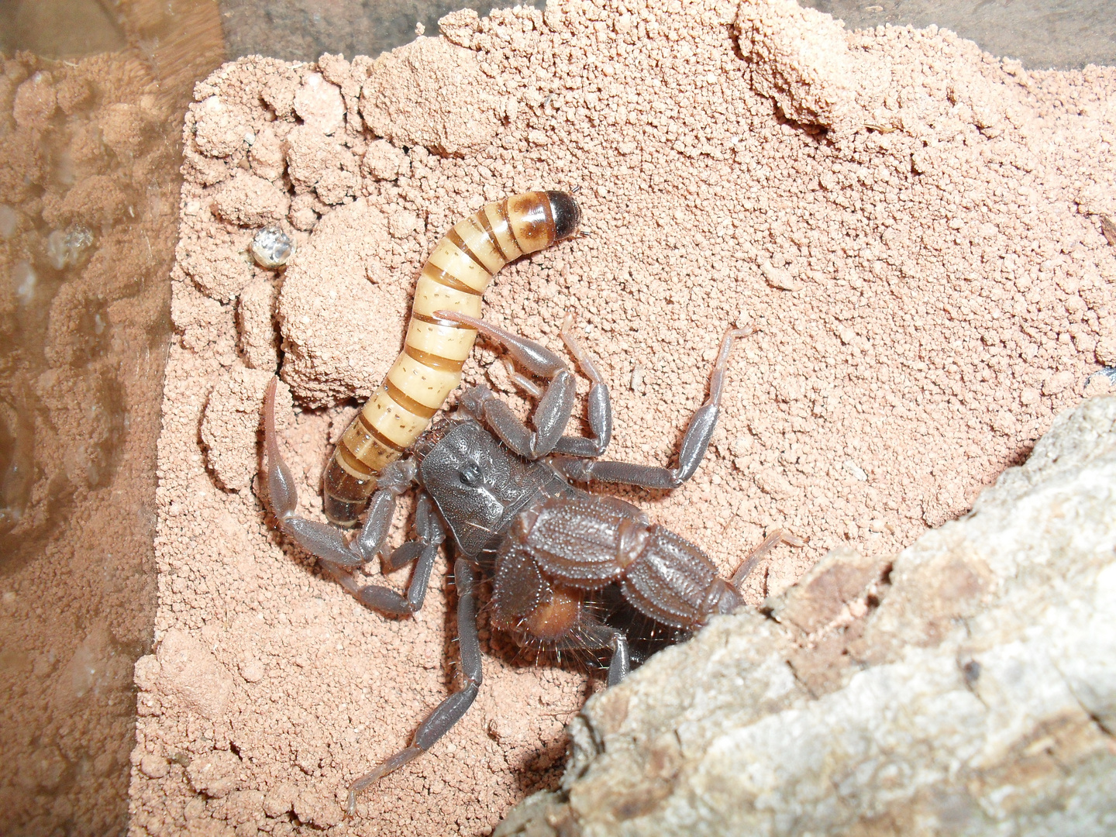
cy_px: 418
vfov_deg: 40.7
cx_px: 558
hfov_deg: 52.6
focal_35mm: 35
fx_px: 1128
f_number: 3.2
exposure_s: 1/45
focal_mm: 6.3
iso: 200
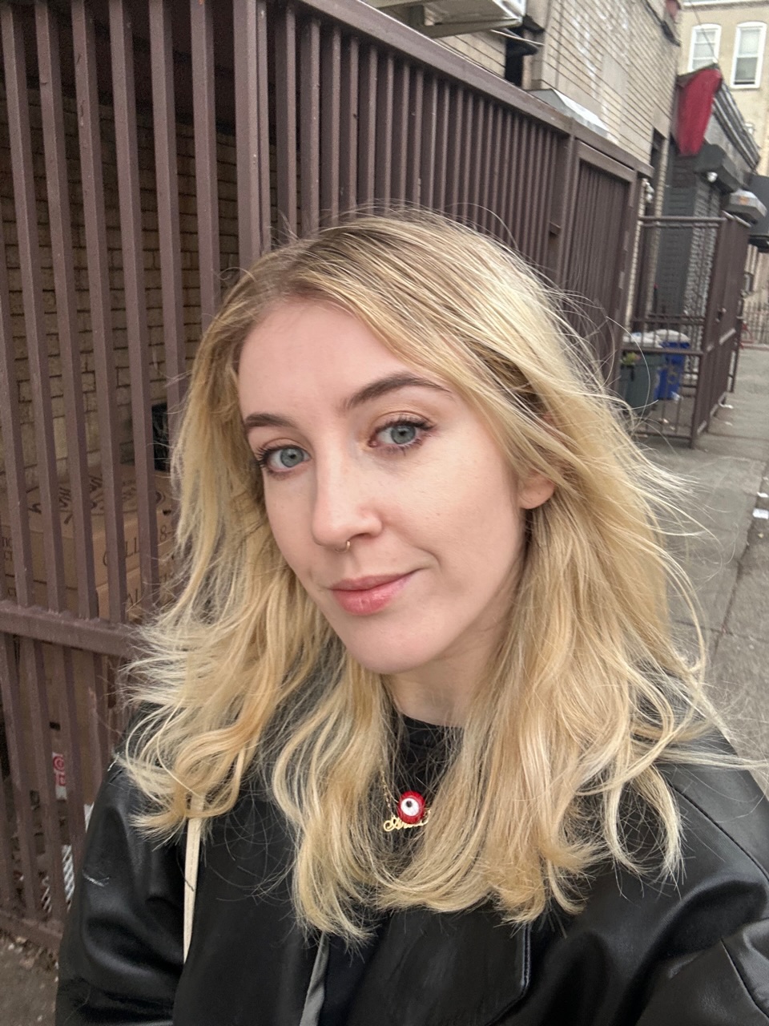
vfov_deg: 60.0
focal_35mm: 30
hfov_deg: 46.8
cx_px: 384
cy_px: 513
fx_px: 889
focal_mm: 2.69
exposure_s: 1/121
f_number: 1.9
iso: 32
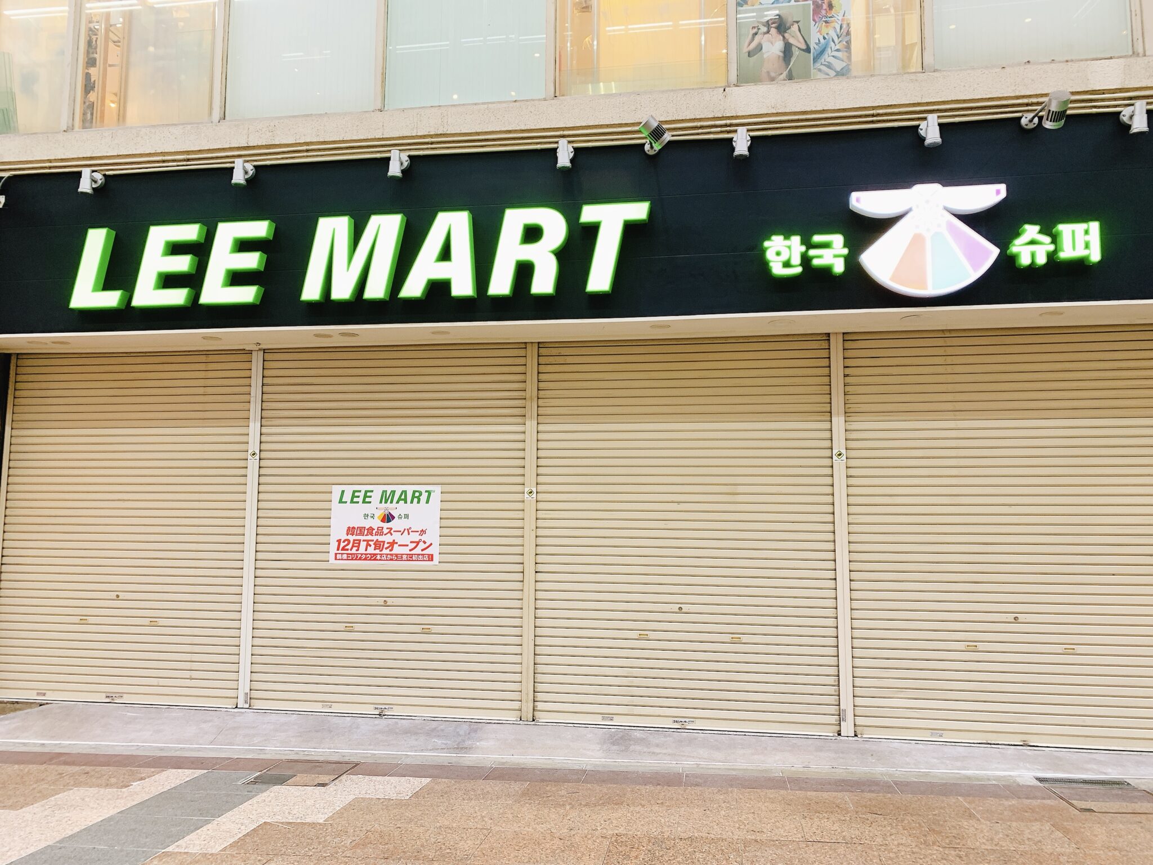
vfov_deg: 53.1
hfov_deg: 67.3
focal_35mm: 26
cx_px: 576
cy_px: 432
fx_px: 866
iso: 100
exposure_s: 1/60
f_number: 1.8
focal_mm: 4.25
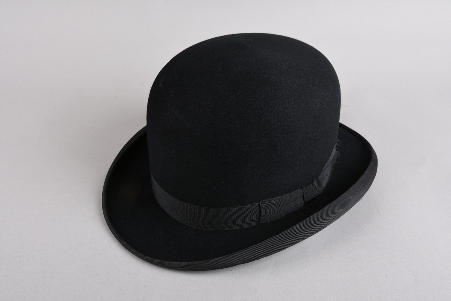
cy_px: 150
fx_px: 413
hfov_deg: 57.2
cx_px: 226
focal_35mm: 33
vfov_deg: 40.0
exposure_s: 1/125
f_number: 11
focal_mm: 22
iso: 100
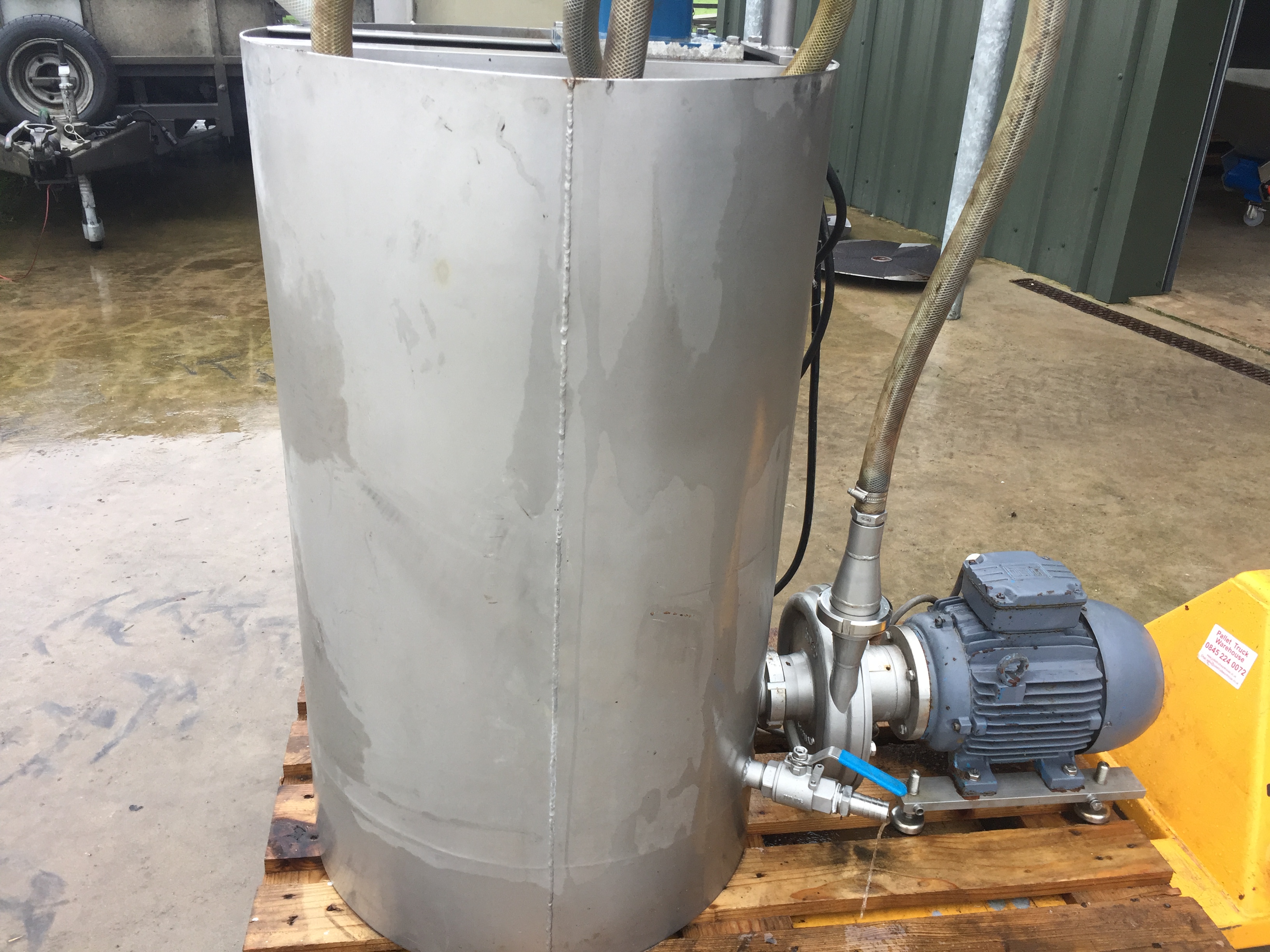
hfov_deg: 61.7
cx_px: 635
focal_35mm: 29
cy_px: 476
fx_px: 1064
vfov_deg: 48.2
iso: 50
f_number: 2.2
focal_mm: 4.15
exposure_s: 1/100
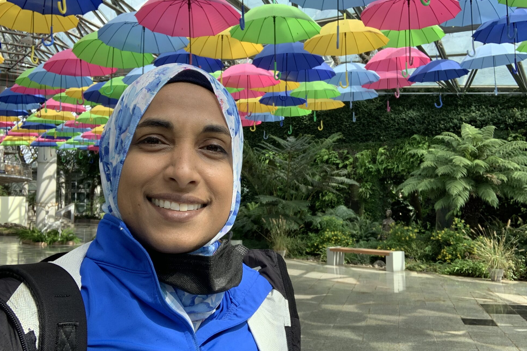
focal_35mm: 35
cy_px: 165
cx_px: 257
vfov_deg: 37.8
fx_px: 512
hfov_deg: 54.4
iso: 16
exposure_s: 1/294
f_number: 2.2
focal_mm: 2.87
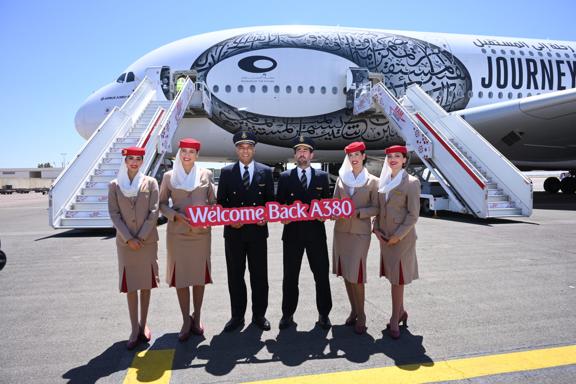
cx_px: 288
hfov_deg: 73.7
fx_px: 384
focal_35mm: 24
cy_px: 192
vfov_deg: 53.1
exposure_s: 1/500
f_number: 7.1
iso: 200
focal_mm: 24
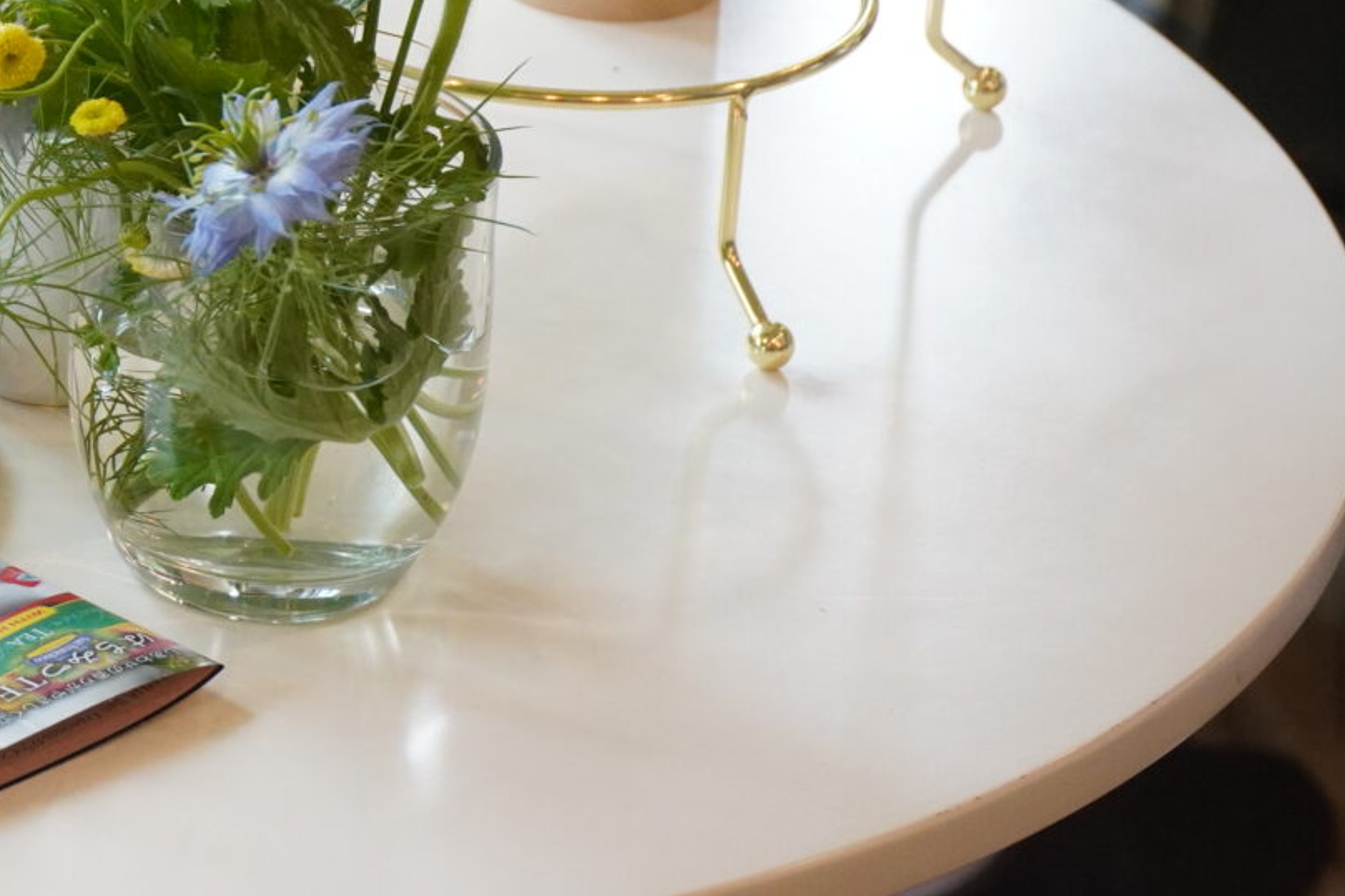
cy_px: -6
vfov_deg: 8.2
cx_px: -341
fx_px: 6238
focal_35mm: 167
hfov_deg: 12.0
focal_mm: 44
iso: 1600
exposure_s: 1/80
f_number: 8
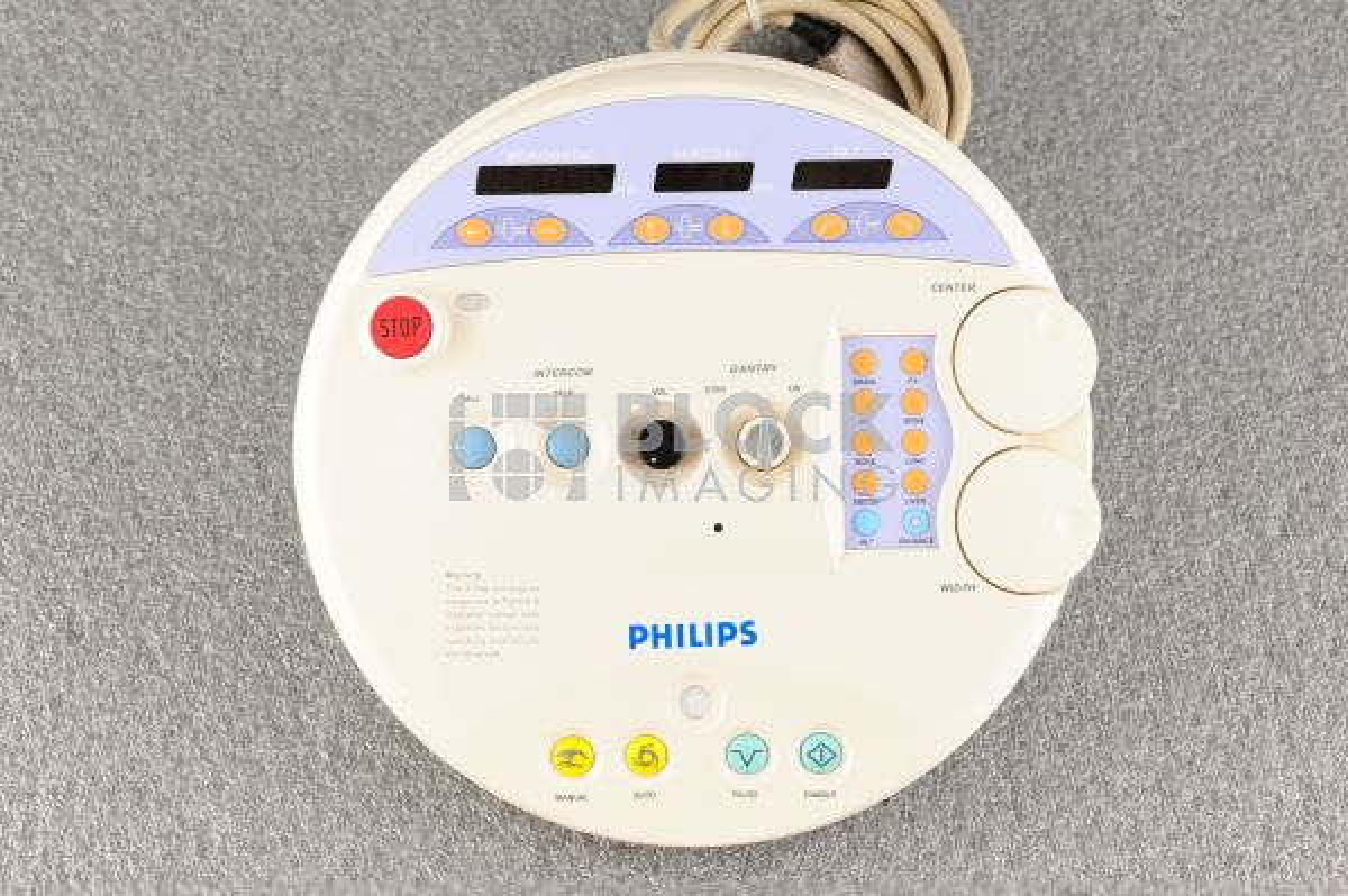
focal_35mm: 50
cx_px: 674
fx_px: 1871
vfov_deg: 26.9
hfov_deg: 39.6
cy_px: 448
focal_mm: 50
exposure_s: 1/125
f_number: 10
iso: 1600
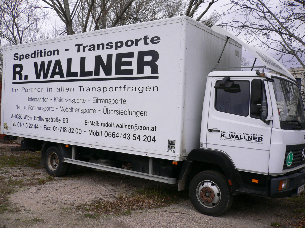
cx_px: 152
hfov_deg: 52.6
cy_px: 114
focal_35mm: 35
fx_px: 308
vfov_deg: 40.7
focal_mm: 5.8
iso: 80
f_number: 2.8
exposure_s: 1/160
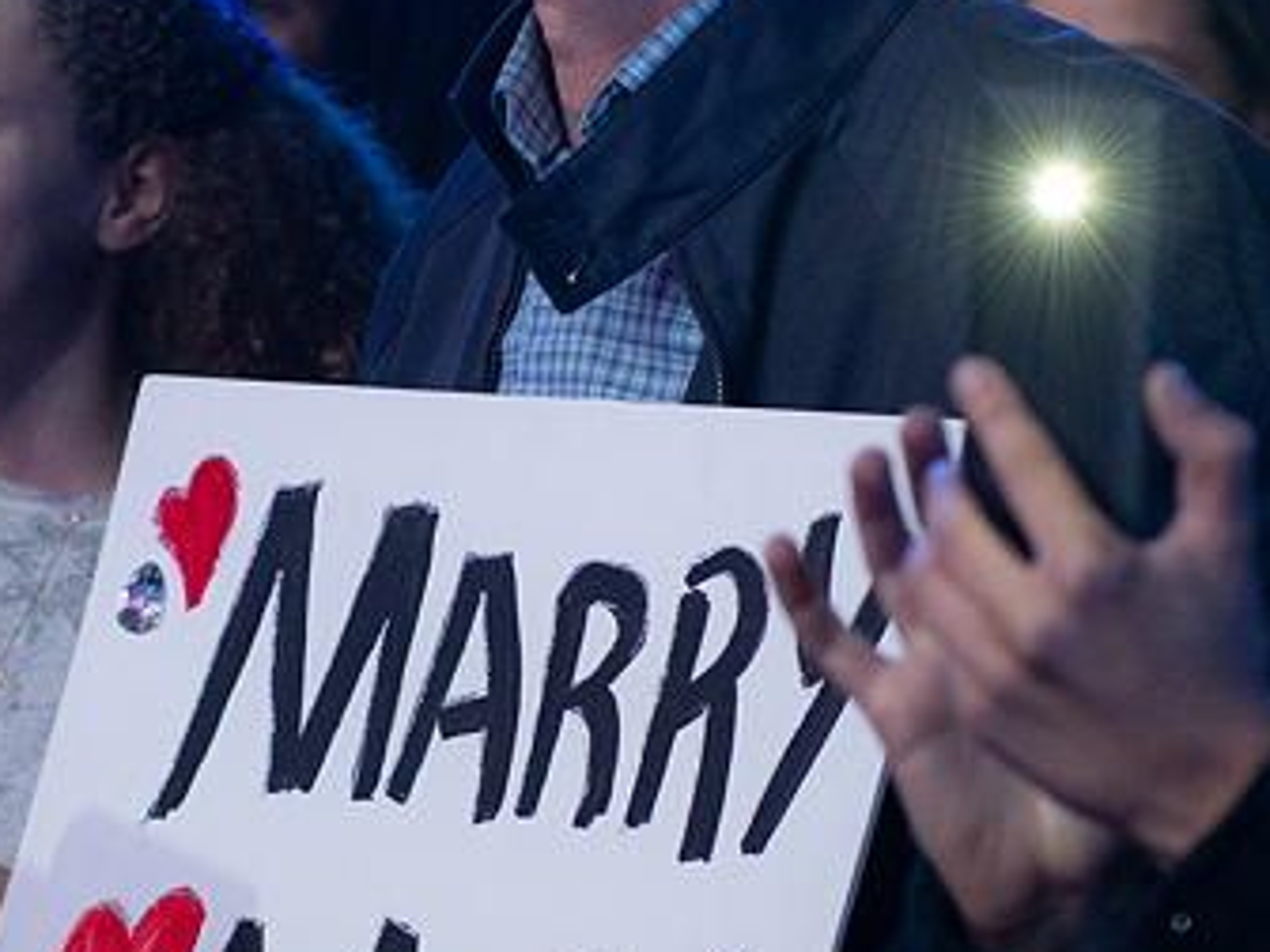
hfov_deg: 8.0
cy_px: 540
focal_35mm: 246
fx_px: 9025
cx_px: 461
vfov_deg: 6.0
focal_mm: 70
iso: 1600
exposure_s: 1/200
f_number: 5.6
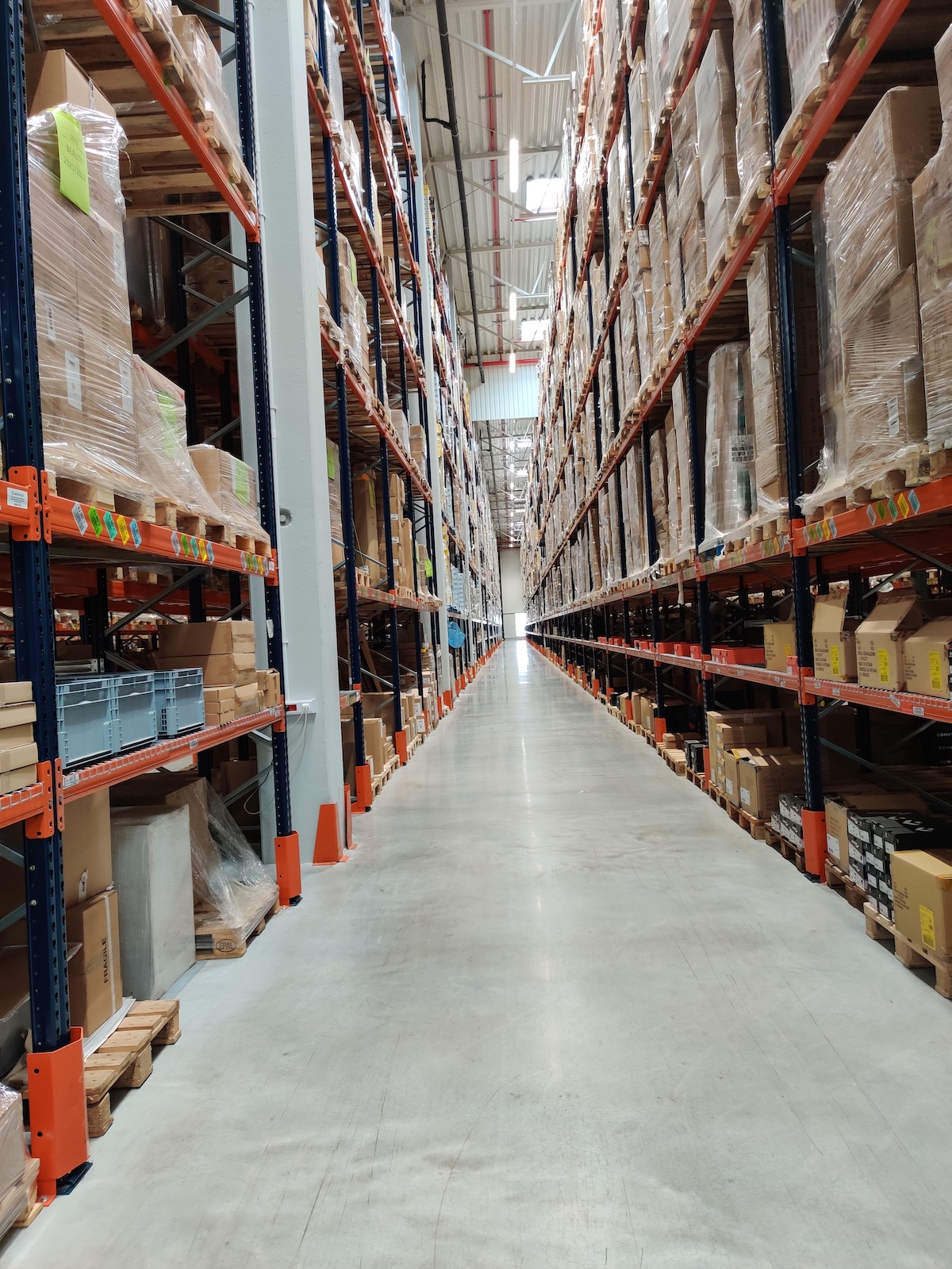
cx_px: 476
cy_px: 634
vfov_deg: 65.3
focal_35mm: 27
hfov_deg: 51.4
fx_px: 990
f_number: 1.65
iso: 640
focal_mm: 4.75
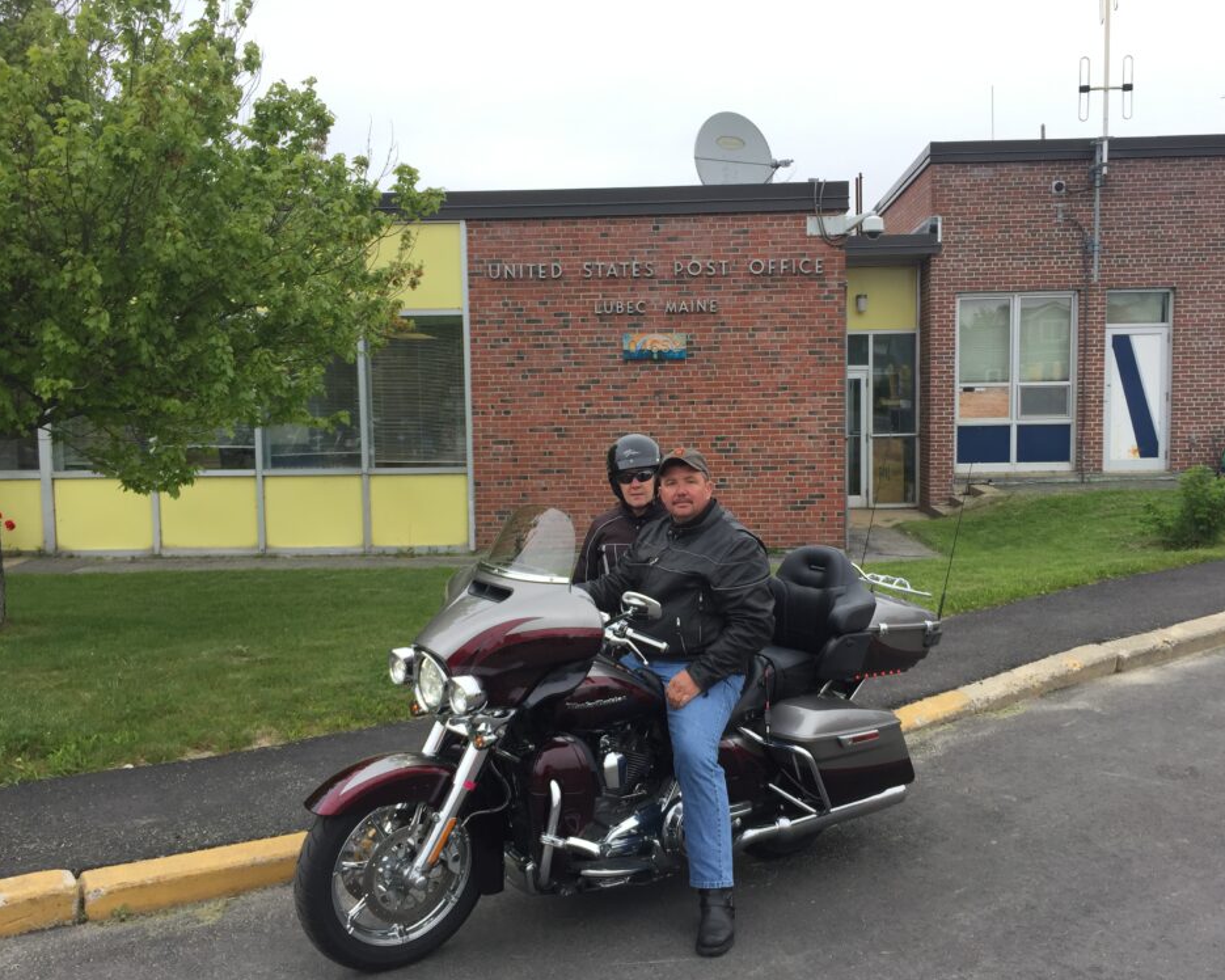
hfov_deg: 57.1
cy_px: 500
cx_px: 669
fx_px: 1124
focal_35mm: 31
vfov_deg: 47.1
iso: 32
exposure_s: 1/860
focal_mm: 4.15
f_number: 2.2
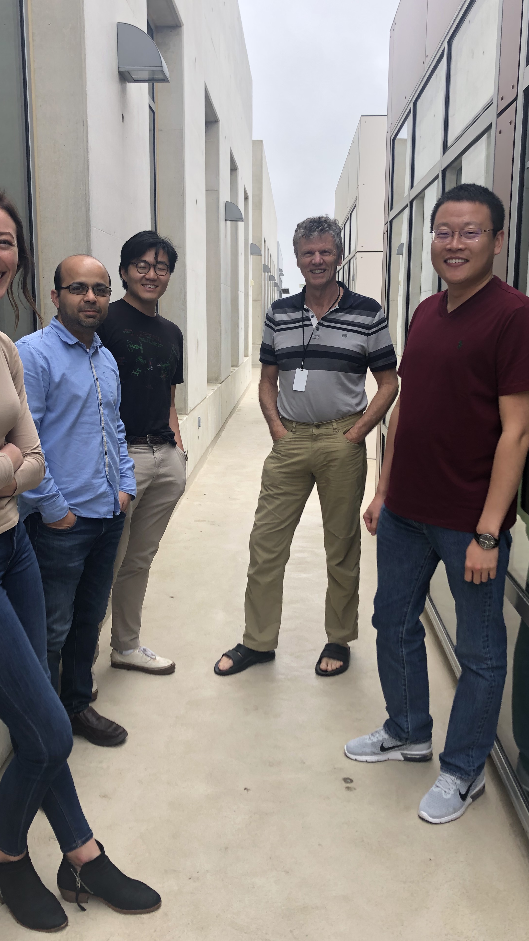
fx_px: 798
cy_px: 449
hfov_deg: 36.6
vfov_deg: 61.0
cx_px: 239
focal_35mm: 32
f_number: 1.8
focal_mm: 3.99
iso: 20
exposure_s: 1/813
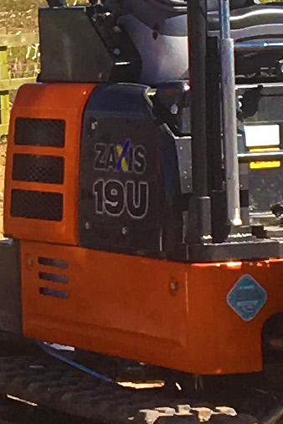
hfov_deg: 5.5
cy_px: -15
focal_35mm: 240
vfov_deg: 8.5
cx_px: -415
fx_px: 2830
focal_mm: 4.15
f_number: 2.2
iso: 25
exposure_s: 1/1374
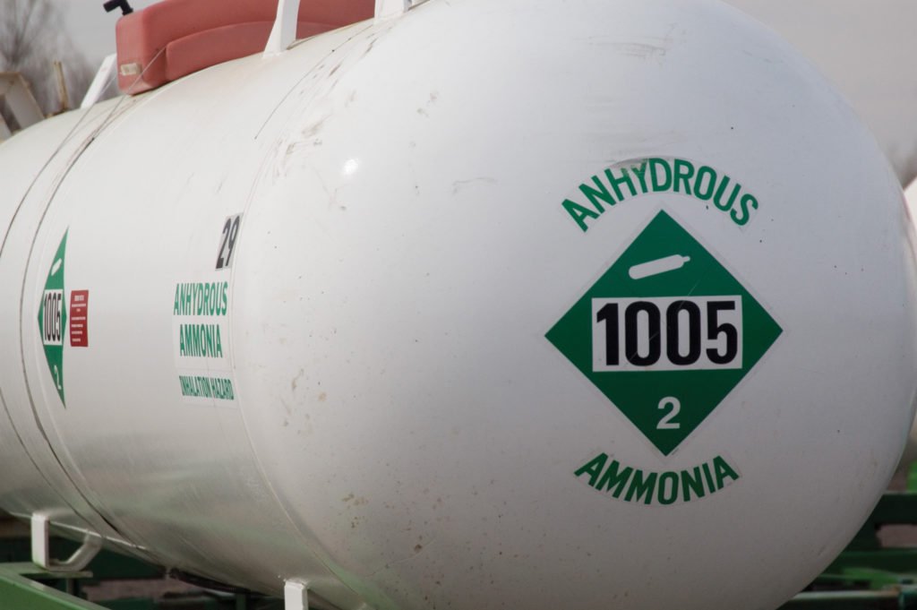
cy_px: 305
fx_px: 4199
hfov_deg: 12.5
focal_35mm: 165
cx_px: 458
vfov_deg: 8.3
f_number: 6.3
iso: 250
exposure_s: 1/500
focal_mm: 110
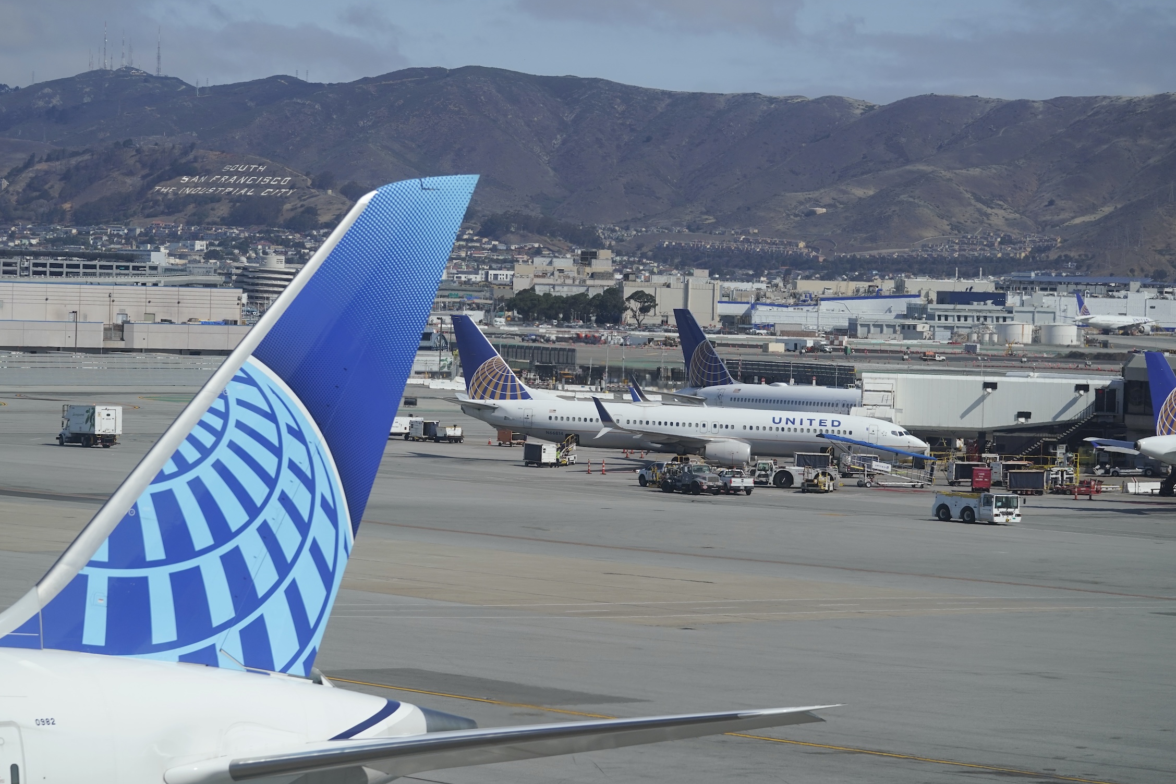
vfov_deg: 9.6
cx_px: 531
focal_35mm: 143
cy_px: 402
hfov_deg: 14.3
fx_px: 4672
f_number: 4
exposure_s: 1/5000
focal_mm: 129
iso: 400
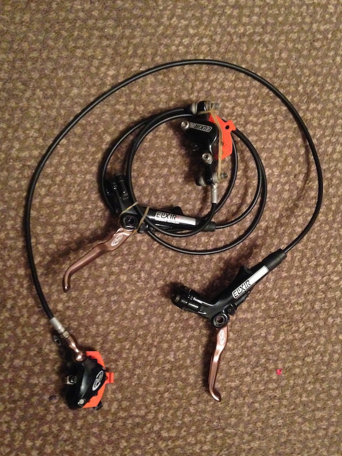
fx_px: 474
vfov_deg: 51.3
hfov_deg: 39.6
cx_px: 183
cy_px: 241
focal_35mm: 36
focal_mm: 4.12
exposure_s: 1/15
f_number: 2.4
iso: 800
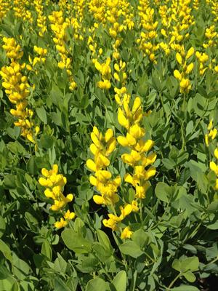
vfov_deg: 52.6
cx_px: 109
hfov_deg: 40.7
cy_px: 146
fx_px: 294
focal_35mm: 35
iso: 50
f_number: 2.4
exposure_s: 1/1623
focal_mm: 4.28
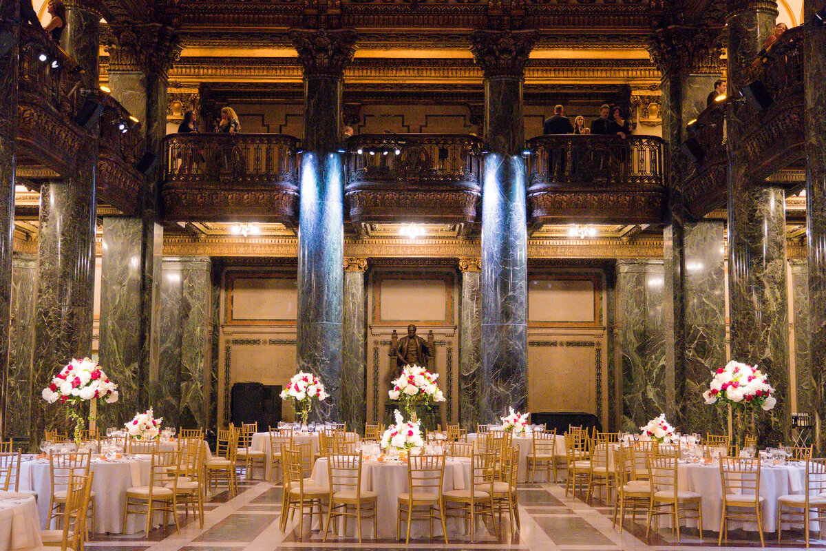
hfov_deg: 44.5
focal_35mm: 44
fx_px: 1009
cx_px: 413
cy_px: 276
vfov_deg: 30.5
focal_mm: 29.2
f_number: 2.8
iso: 6400
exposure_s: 1/160
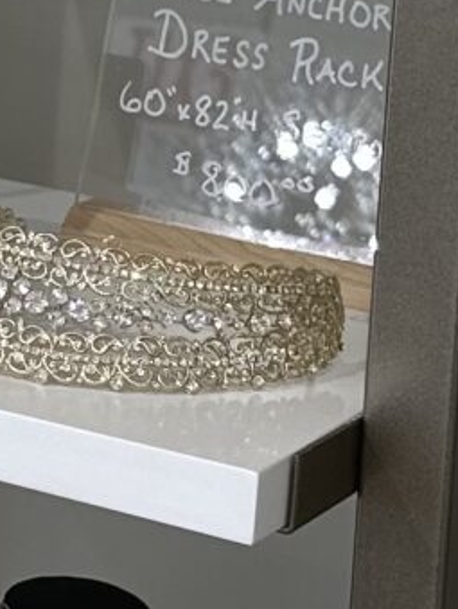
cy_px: -110
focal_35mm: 181
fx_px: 3187
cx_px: -280
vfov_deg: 10.7
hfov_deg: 8.0
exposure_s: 1/120
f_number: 1.78
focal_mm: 6.86
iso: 64
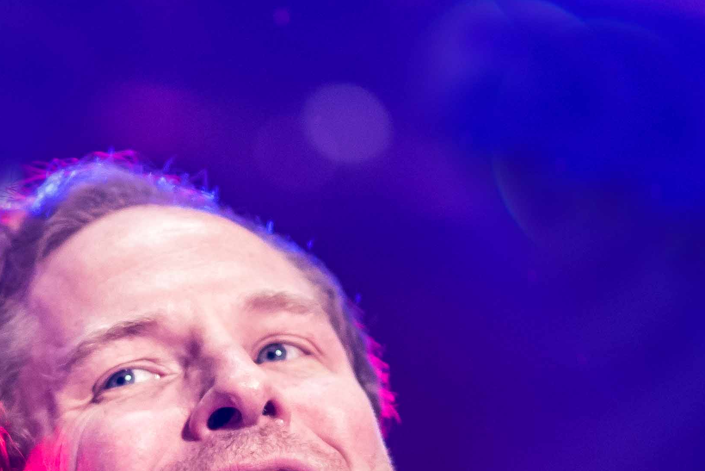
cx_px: 87
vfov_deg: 4.4
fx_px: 6112
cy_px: 554
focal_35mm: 312
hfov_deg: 6.6
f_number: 1.8
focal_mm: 85
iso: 4000
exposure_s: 1/800
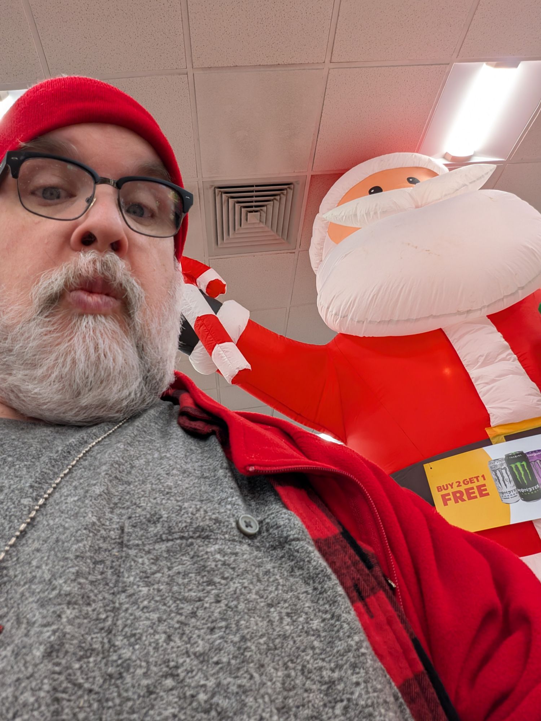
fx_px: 438
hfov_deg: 63.4
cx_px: 270
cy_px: 360
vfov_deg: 79.0
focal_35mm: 21
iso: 128
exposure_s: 1/120
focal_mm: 2.74
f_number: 2.2
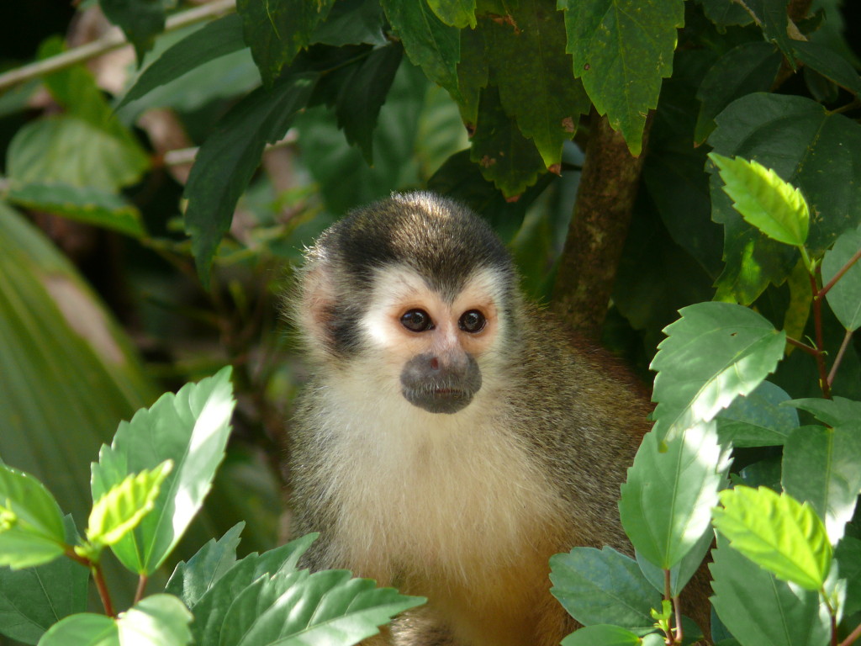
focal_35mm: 469
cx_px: 430
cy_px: 323
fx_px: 11665
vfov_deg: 3.2
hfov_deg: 4.2
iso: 100
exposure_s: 1/125
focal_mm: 88.8
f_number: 4
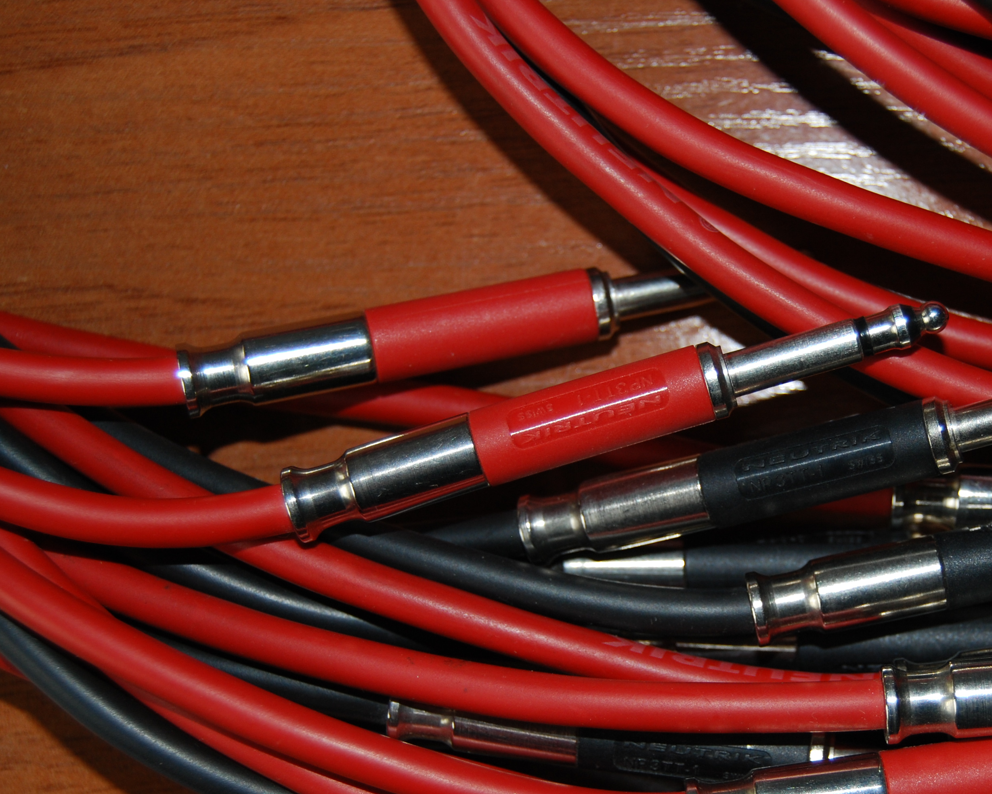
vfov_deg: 19.7
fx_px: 2283
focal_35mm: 78
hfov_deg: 24.3
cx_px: 700
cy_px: 510
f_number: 4.8
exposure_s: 1/60
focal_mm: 35
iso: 200
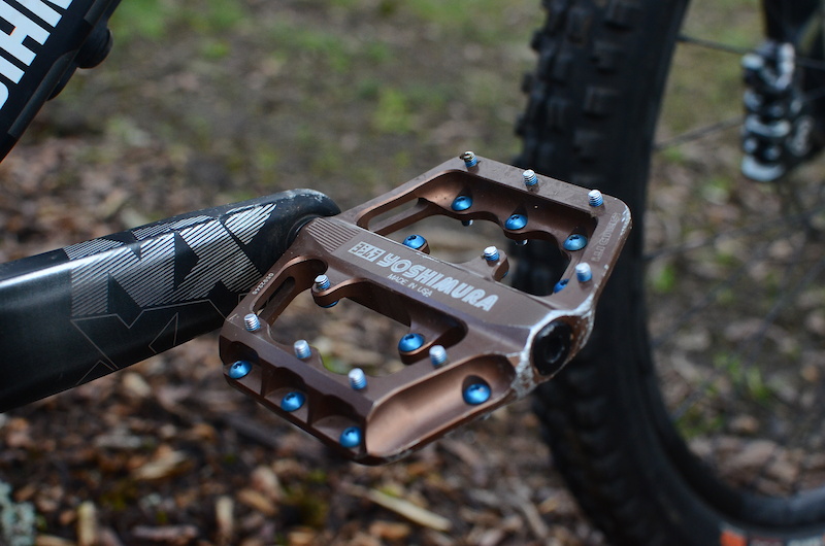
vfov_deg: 25.6
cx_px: 412
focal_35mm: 52
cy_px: 273
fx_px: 1201
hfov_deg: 37.9
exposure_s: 1/1250
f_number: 4.5
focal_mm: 35
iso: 1250
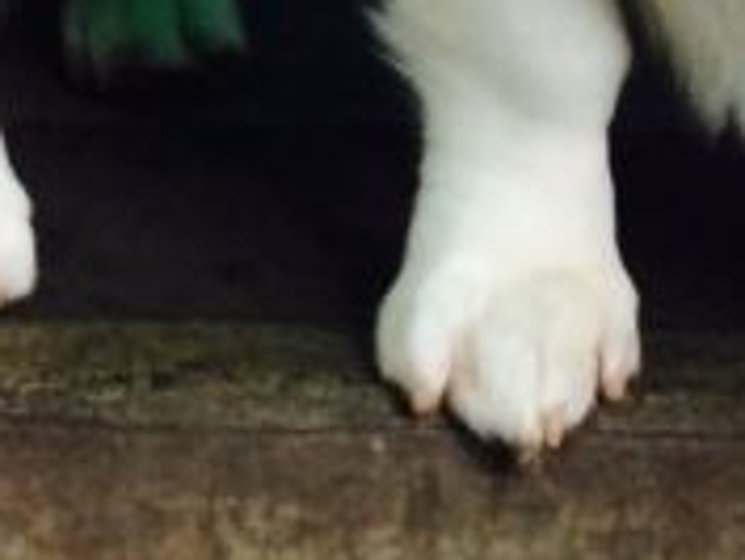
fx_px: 3618
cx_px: -311
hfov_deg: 11.4
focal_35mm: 168
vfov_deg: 8.3
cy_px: -682
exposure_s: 1/30
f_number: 2.2
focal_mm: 4.15
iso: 100
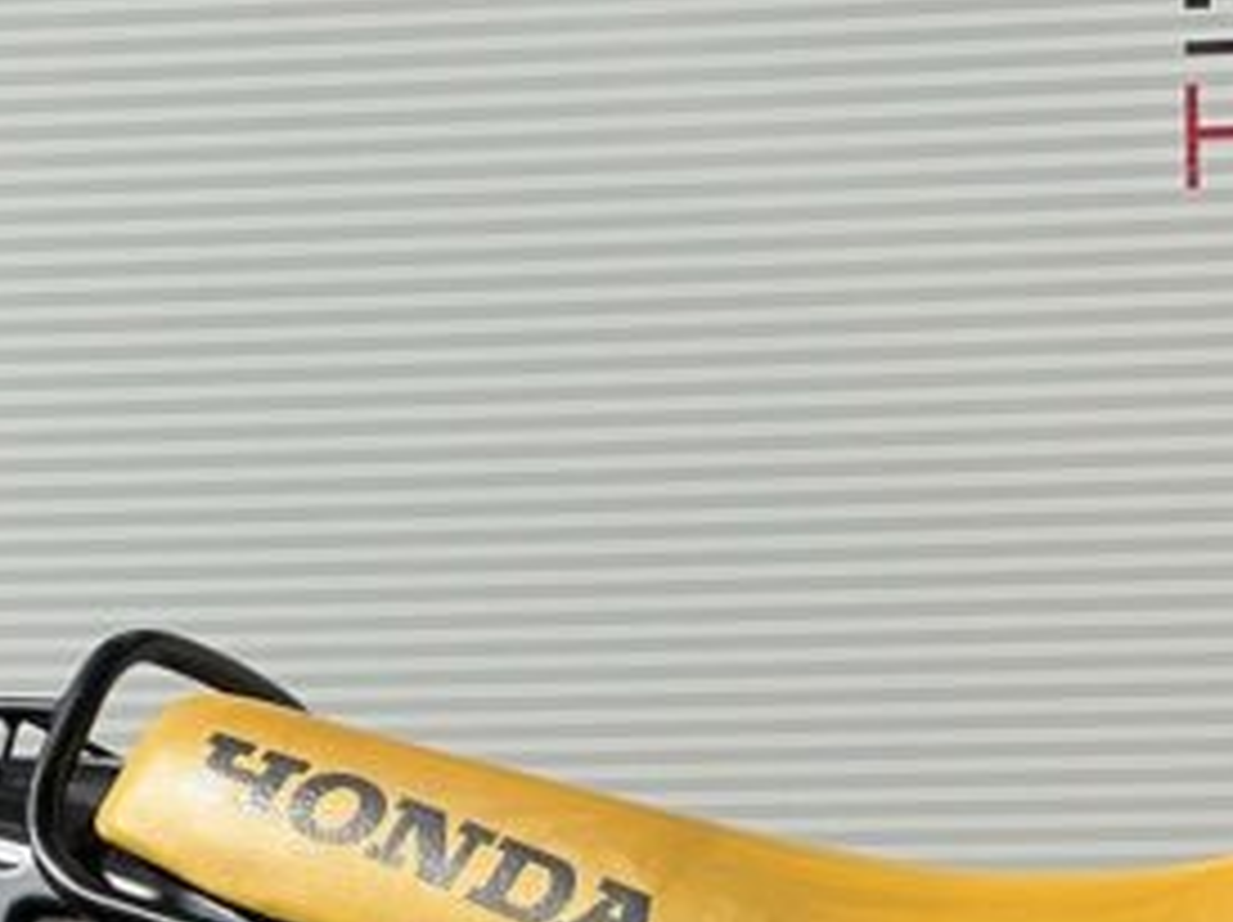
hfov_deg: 6.6
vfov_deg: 4.9
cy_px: 1394
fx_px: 10676
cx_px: 1627
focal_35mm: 300
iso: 32
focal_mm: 9
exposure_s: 1/1429
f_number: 2.8
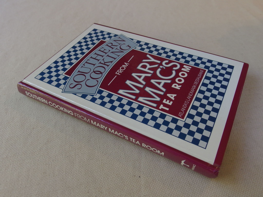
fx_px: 213
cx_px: 132
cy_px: 98
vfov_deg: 49.7
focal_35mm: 28
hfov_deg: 63.4
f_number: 2.8
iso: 320
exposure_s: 1/45
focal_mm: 6
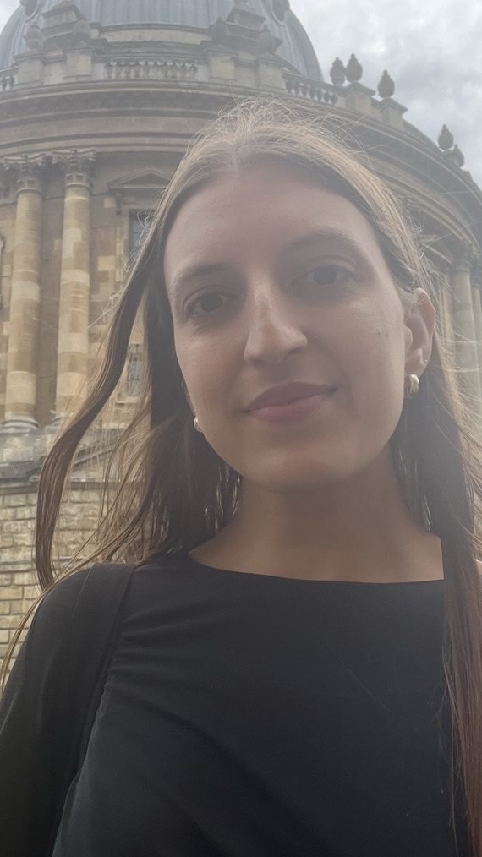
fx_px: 750
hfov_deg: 35.6
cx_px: 224
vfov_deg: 59.5
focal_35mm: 33
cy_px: 431
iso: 32
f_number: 2.2
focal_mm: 2.71
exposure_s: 1/569
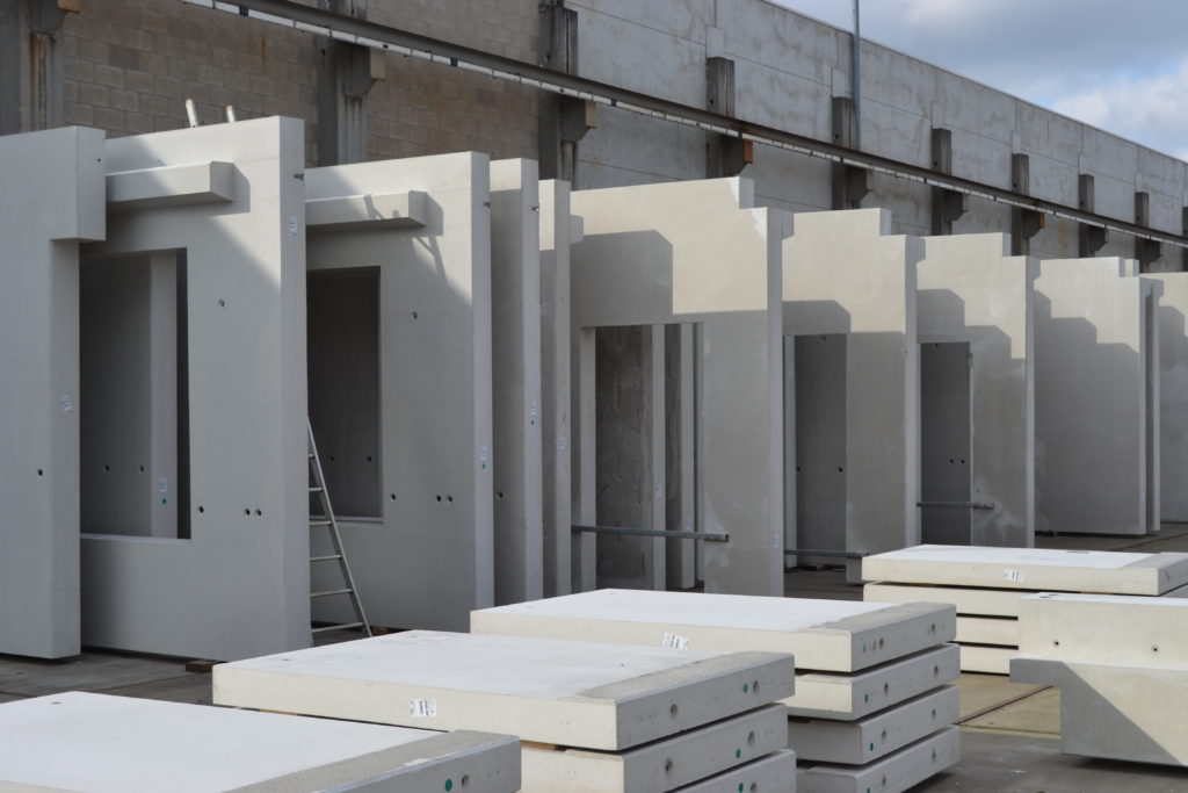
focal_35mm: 52
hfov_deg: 37.8
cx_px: 594
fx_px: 1733
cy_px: 396
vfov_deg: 25.8
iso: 100
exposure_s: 1/250
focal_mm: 35
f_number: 8
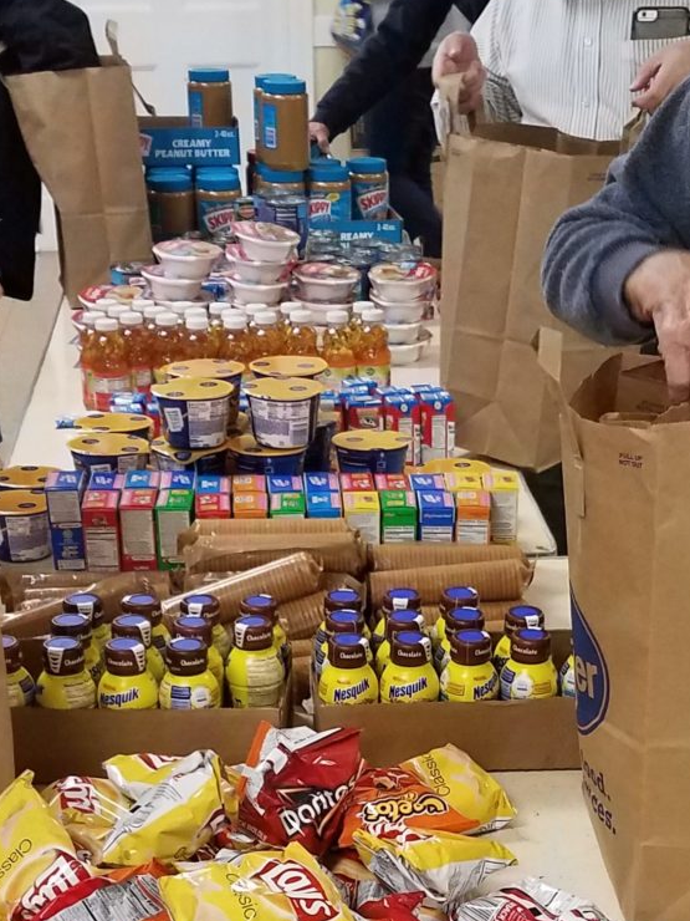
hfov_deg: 20.4
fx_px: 1914
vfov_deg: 26.3
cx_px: 430
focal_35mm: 72
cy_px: 799
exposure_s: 1/40
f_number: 1.7
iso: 160
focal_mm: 4.2
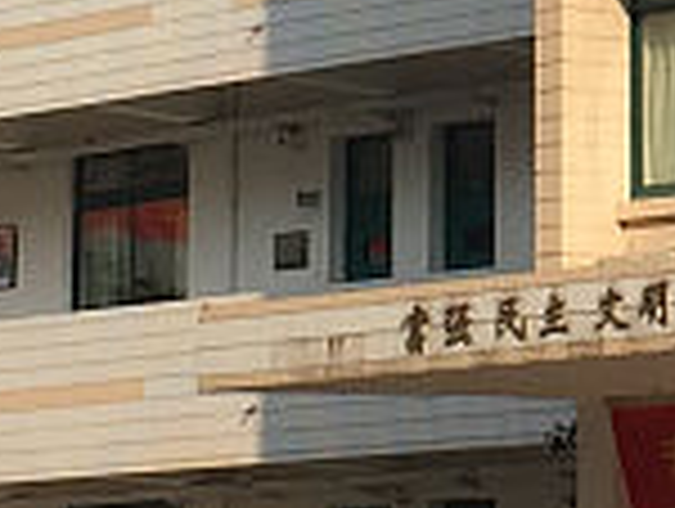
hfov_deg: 8.3
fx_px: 4531
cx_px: 1116
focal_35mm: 232
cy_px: -459
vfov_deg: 6.3
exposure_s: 1/1721
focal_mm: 4.15
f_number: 2.2
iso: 32
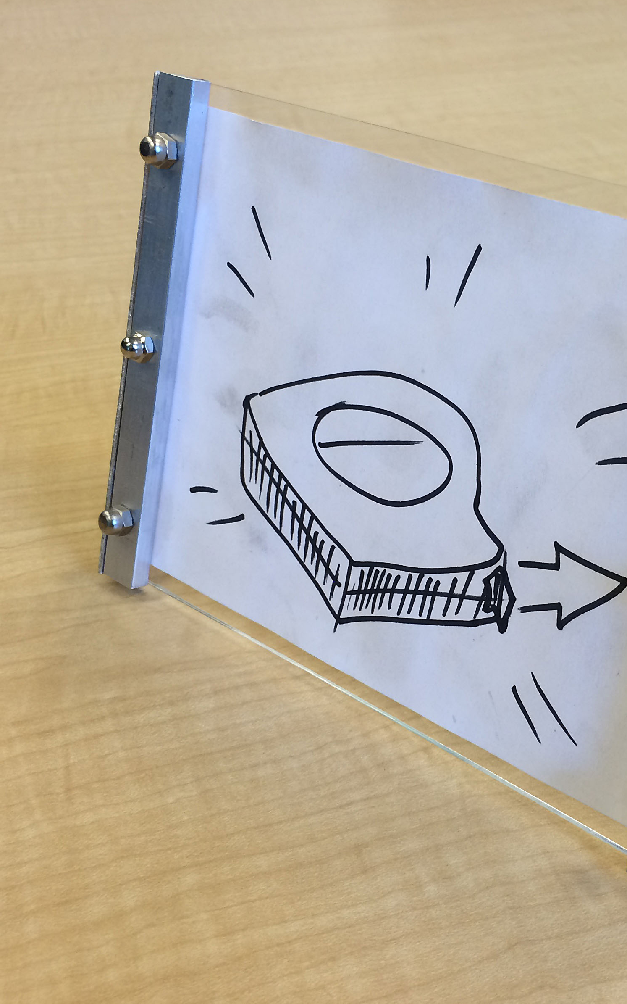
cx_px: 494
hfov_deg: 29.9
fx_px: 1148
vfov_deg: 47.2
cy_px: 506
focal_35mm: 42
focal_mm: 4.15
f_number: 2.2
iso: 64
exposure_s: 1/30
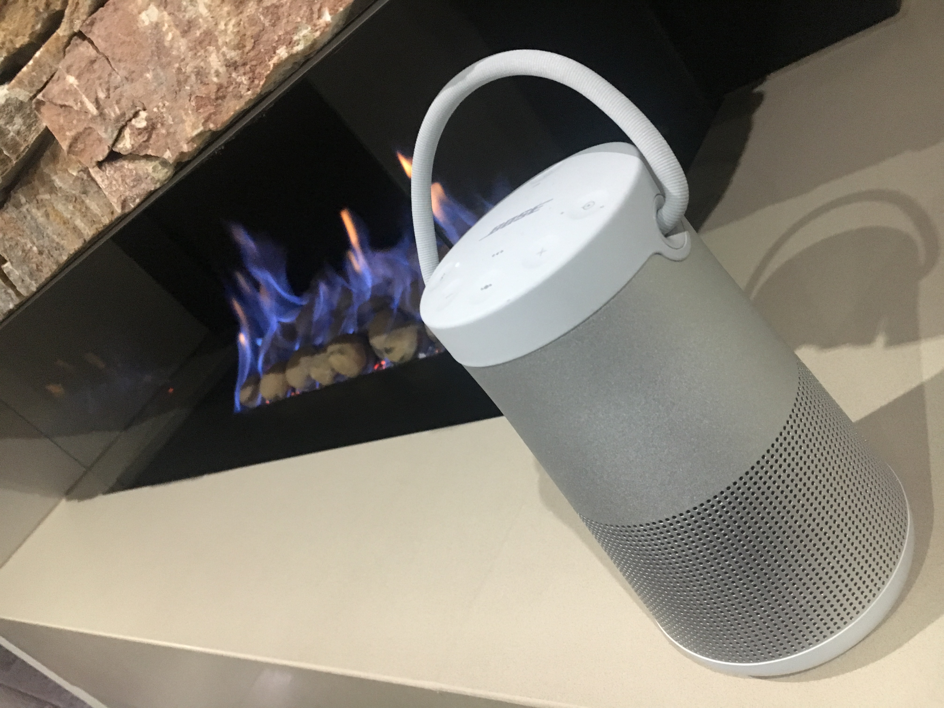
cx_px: 472
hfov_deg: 61.7
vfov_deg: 48.2
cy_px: 354
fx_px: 791
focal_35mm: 29
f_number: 2.2
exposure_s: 1/17
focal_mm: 4.15
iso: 250
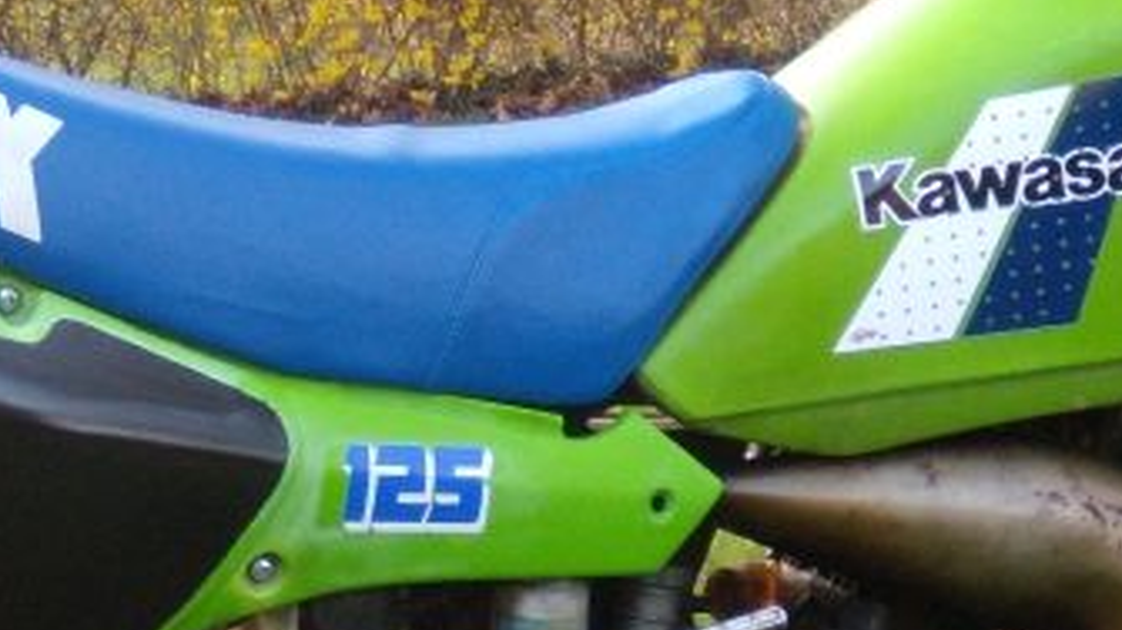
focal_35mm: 120
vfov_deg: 9.9
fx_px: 3568
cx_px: 496
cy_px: 791
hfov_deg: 17.9
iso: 200
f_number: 3.6
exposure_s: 1/60
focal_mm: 6.4
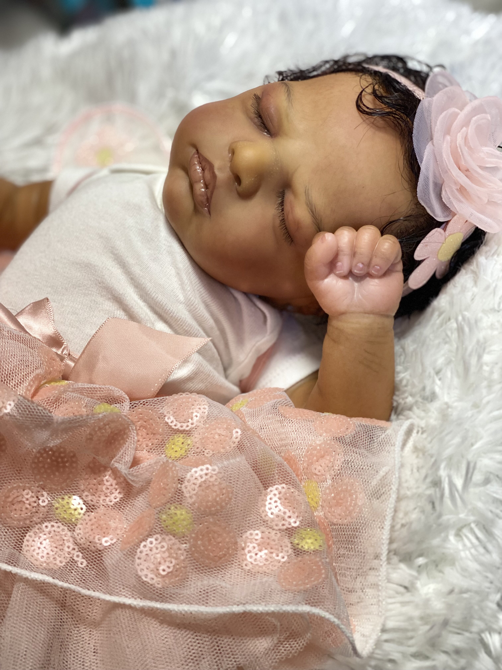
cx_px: 251
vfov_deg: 36.8
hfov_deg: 28.0
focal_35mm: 52
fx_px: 1005
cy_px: 335
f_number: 2
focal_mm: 6
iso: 200
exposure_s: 1/40
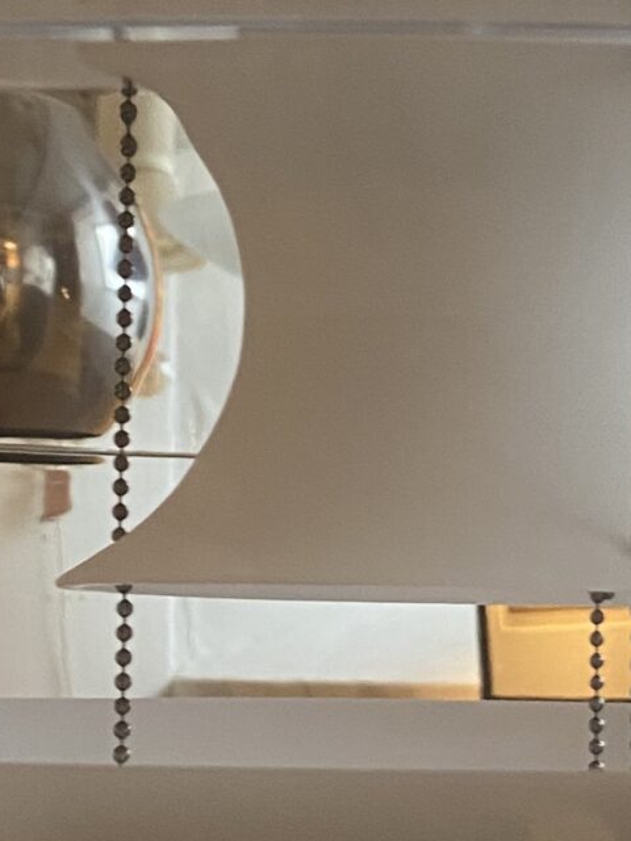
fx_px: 2528
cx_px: 494
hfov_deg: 14.2
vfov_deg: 18.8
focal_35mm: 104
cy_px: 589
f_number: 1.8
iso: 125
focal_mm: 4.25
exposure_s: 1/50
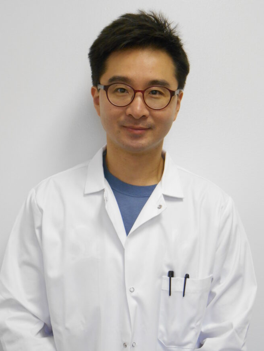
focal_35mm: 71
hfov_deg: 20.7
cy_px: 170
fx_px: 722
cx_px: 132
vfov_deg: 27.4
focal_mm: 10.9
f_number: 4.4
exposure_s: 1/20
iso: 400
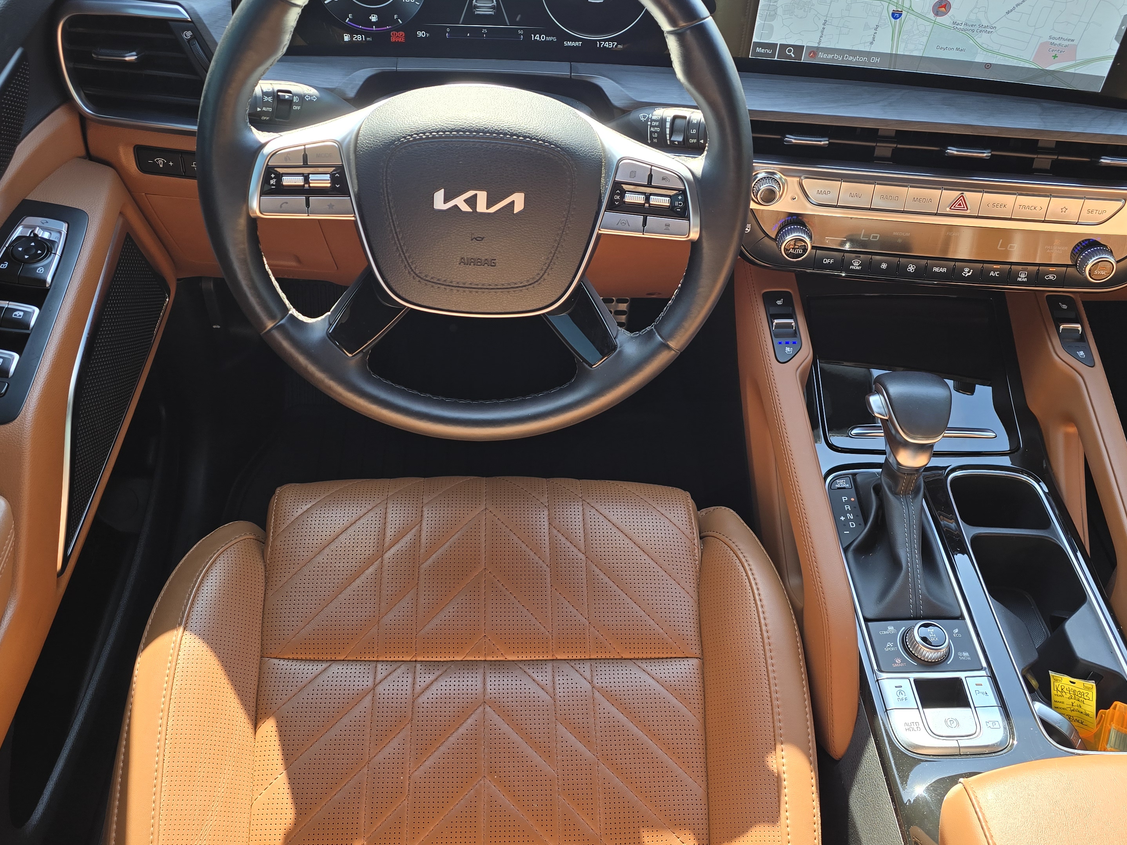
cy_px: 402
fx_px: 1042
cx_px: 546
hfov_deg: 56.8
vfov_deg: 44.1
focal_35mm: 32
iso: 32
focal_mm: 6.3
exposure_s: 1/180
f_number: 1.7
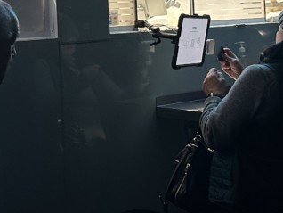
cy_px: 10
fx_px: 679
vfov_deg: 17.5
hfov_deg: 23.4
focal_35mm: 83
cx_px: 84
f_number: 1.78
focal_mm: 6.86
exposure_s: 1/60
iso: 250
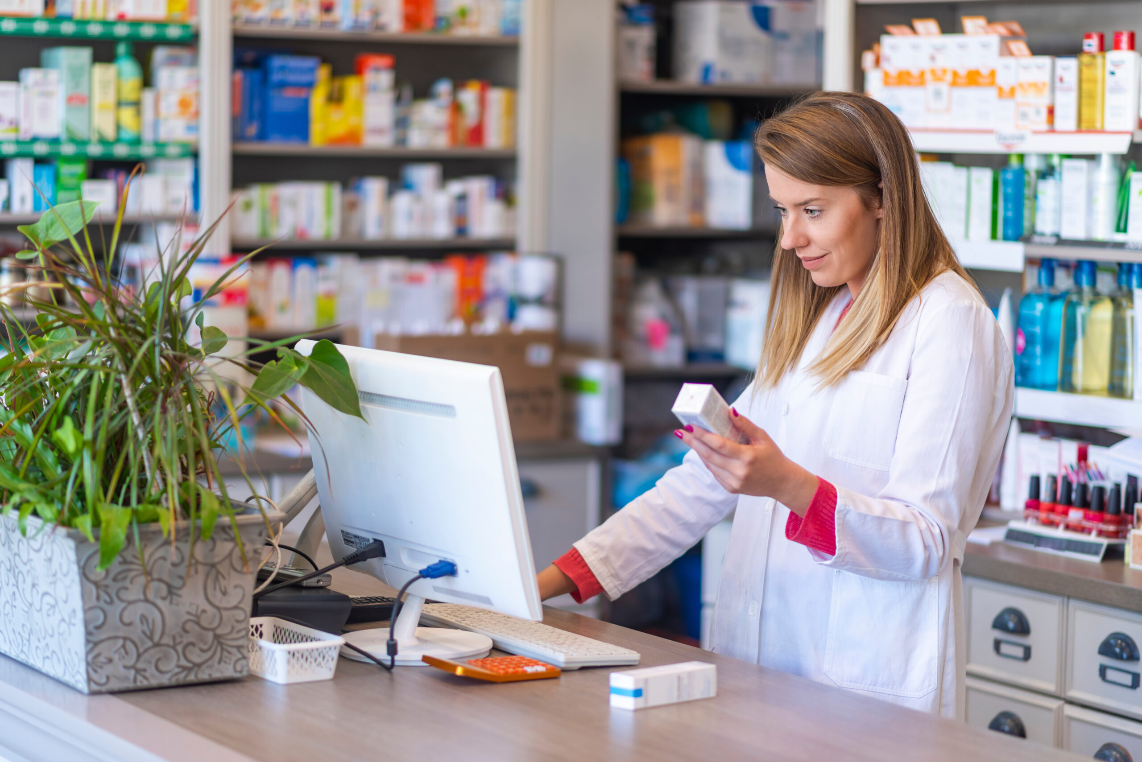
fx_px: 2697
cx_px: 571
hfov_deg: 23.9
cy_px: 381
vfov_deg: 16.1
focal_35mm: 85
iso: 125
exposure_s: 1/125
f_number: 1.8
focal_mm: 85
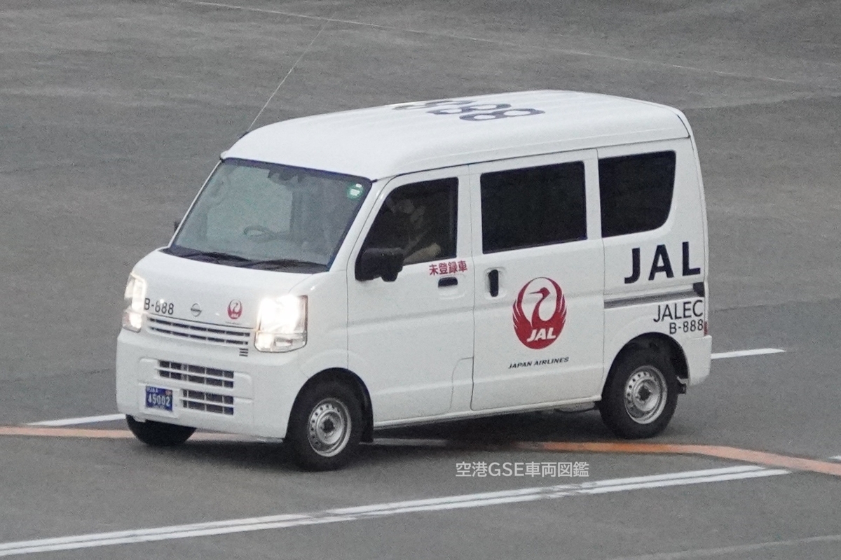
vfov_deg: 4.4
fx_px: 7358
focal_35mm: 315
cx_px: 420
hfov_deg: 6.5
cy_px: 280
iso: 6400
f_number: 6.3
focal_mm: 210
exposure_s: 1/250
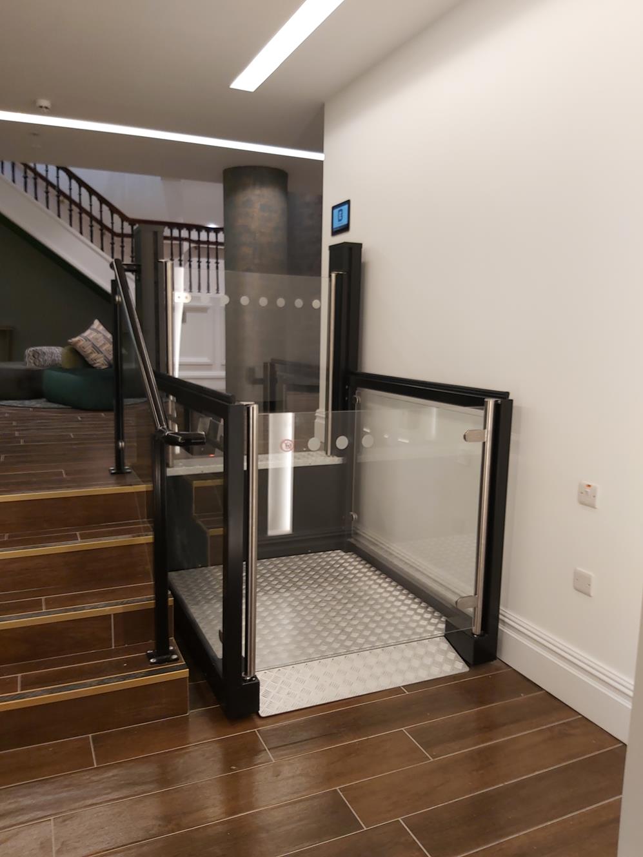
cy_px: 428
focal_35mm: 26
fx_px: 644
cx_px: 322
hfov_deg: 53.1
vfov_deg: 67.3
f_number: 1.7
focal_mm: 3.92
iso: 100
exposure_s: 1/50
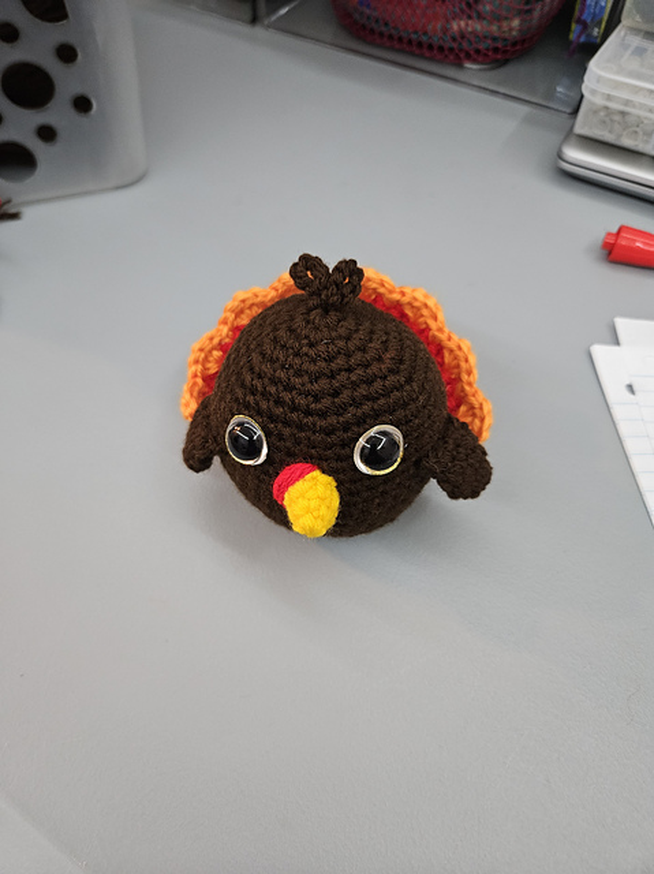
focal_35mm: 23
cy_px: 437
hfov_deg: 58.8
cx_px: 327
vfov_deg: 74.0
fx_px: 580
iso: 640
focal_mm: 5.4
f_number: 1.8
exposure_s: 1/45
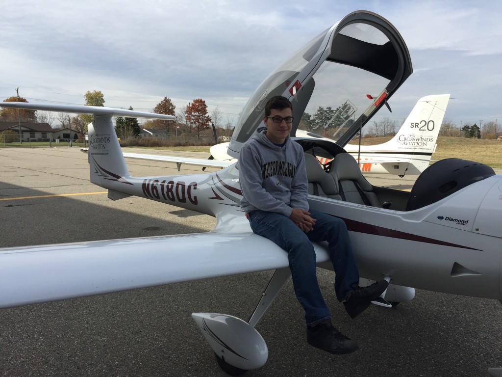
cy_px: 188
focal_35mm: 29
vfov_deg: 48.2
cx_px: 251
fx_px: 421
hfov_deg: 61.7
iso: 32
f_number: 2.2
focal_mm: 4.15
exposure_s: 1/1980
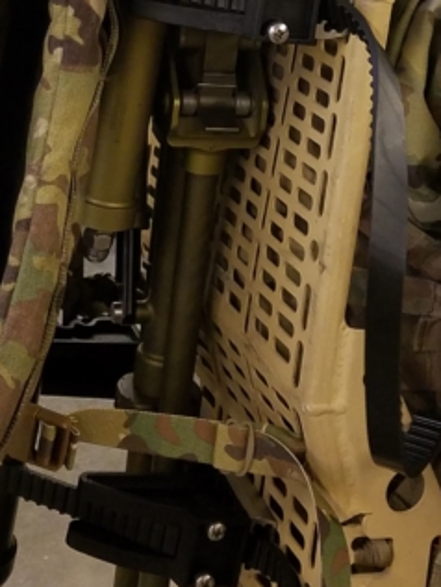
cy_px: 4
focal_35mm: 84
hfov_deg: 17.6
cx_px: 233
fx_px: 1426
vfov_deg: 22.4
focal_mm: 4.2
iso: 125
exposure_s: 1/30
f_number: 1.7
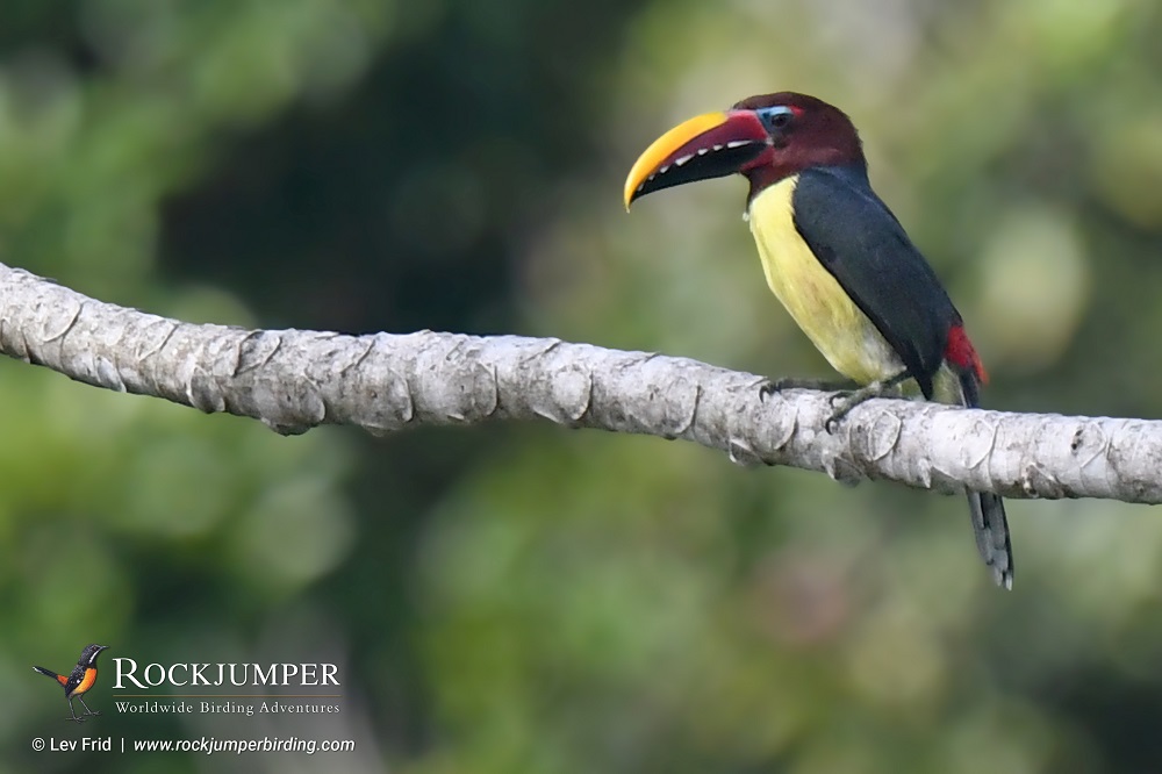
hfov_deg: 3.3
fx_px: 20327
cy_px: 387
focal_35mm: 630
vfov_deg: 2.2
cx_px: 581
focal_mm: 420
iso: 640
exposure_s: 1/1250
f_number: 5.6
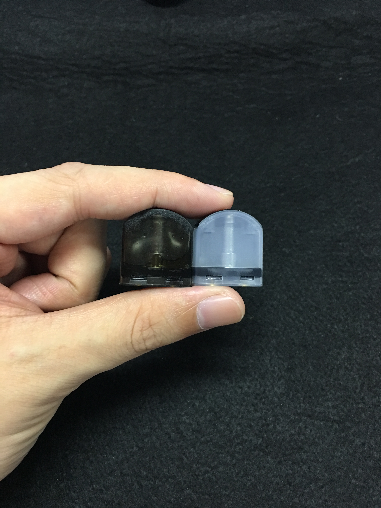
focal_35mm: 29
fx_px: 426
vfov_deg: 61.7
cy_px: 254
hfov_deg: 48.2
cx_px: 190
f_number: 2.2
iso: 100
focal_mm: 4.15
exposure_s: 1/10
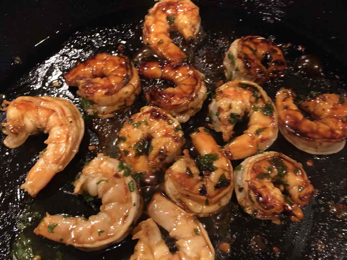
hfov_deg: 61.7
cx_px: 174
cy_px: 130
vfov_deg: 48.2
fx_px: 291
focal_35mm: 29
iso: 400
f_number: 2.2
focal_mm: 4.15
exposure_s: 1/15
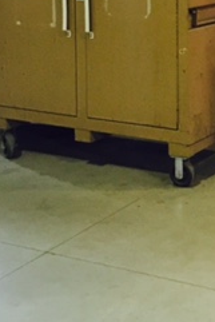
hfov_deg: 15.9
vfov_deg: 24.3
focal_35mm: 80
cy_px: 4
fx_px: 716
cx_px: 307
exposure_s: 1/4
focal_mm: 4.15
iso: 125
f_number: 2.2
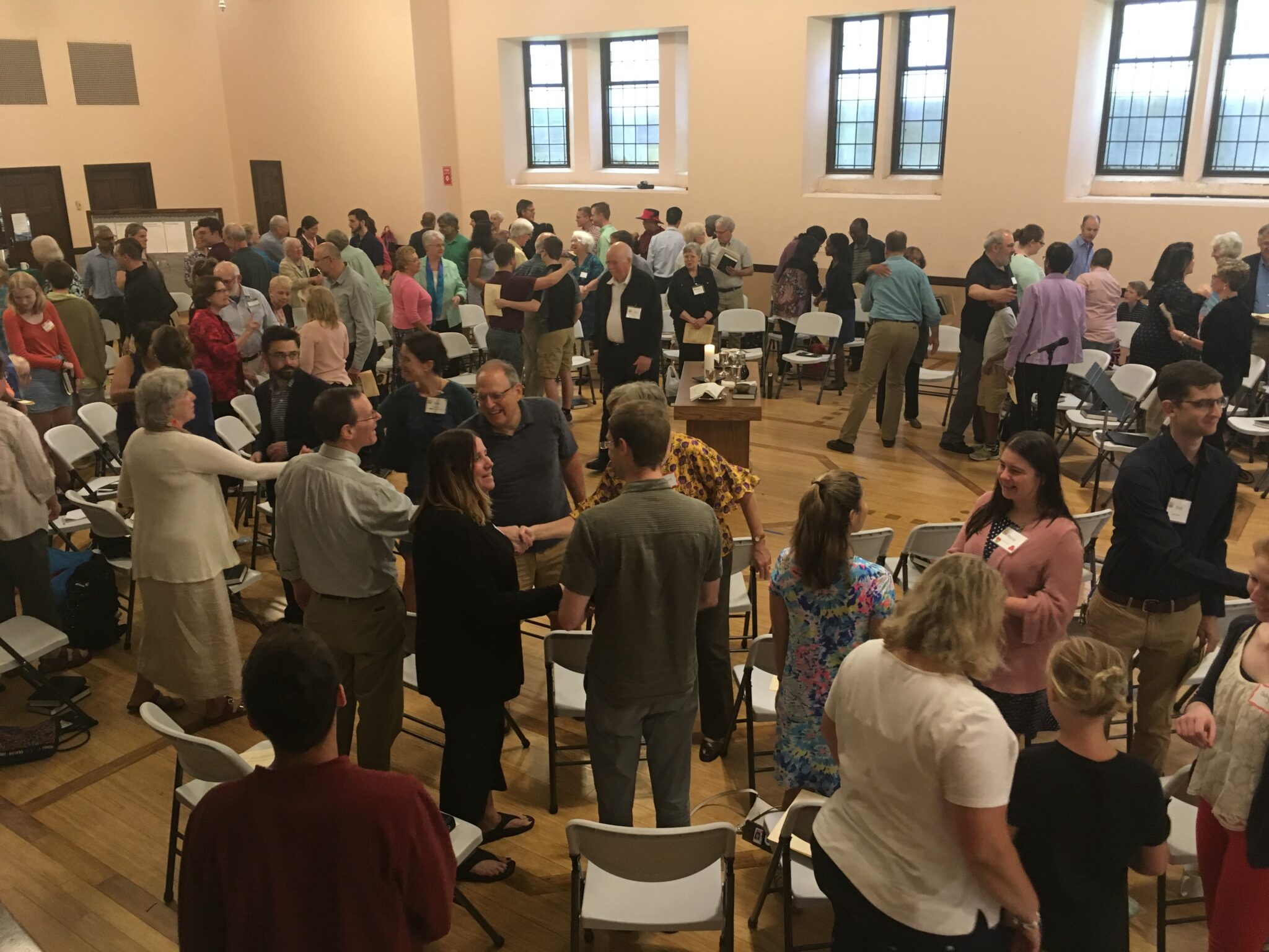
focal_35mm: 29
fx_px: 1063
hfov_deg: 61.7
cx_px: 634
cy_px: 476
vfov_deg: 48.2
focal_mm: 4.15
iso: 200
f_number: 2.2
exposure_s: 1/24
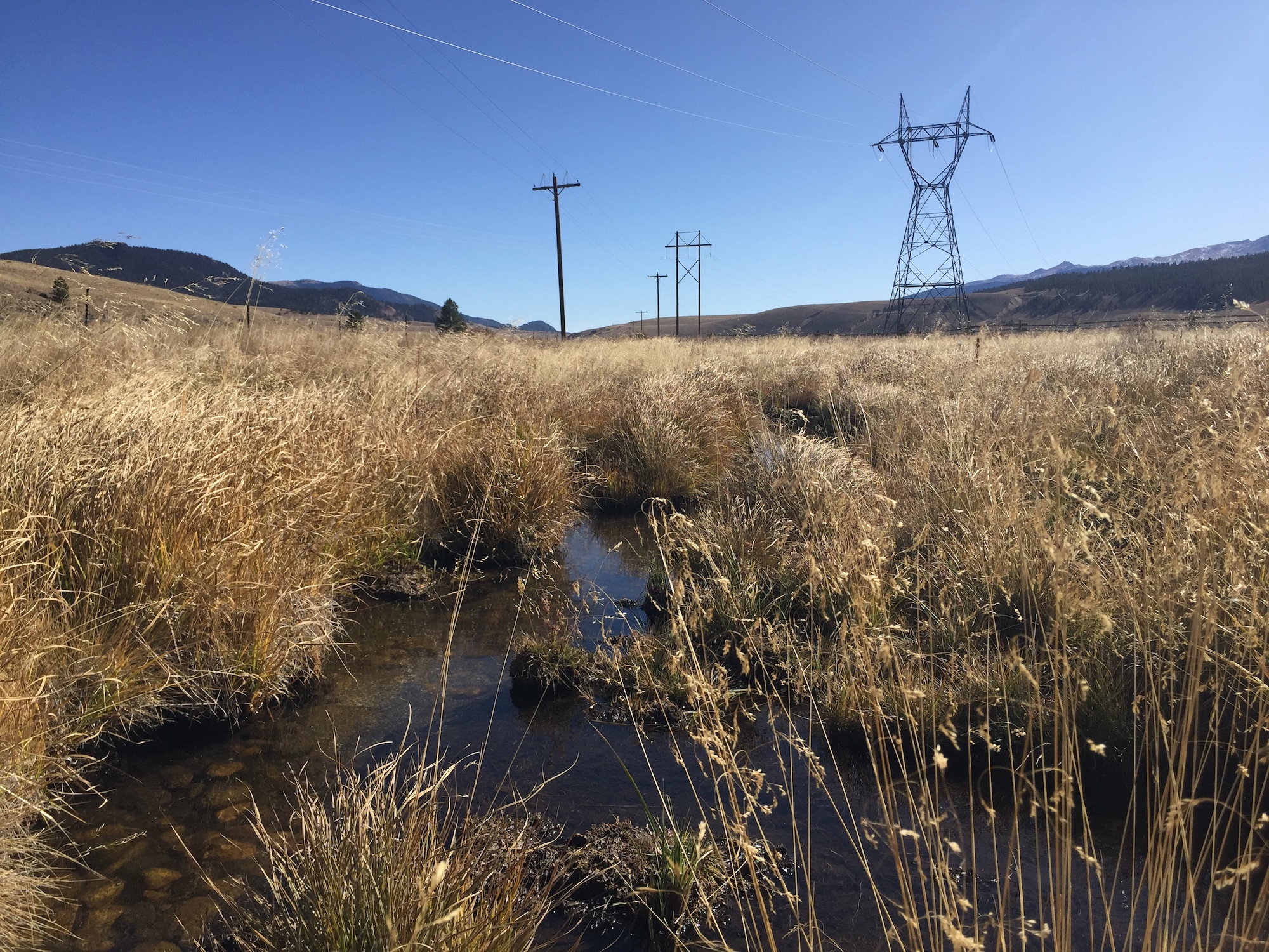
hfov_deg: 61.7
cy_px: 476
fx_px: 1063
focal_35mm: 29
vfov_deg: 48.2
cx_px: 634
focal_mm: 4.15
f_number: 2.2
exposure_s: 1/2326
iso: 32
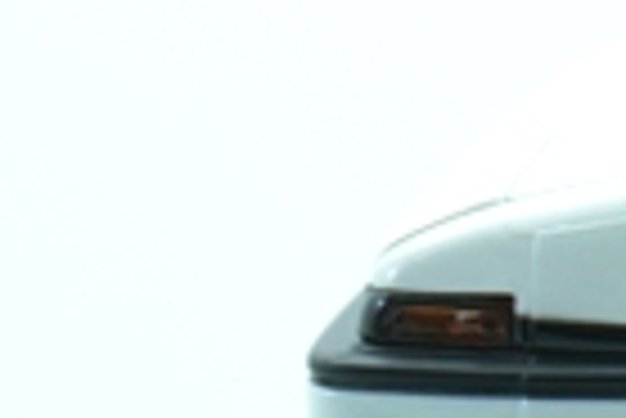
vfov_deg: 4.6
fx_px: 5182
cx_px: 2009
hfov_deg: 6.2
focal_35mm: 298
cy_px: 267
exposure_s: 1/50
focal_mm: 27
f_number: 8
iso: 160
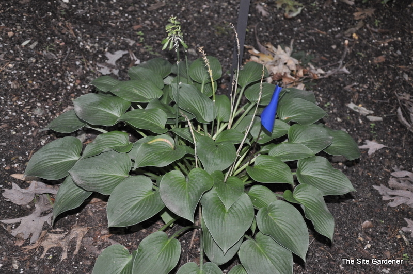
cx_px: 206
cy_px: 137
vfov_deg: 23.7
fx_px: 653
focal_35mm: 57
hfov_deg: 35.1
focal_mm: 38
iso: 800
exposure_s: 1/60
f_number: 4.5
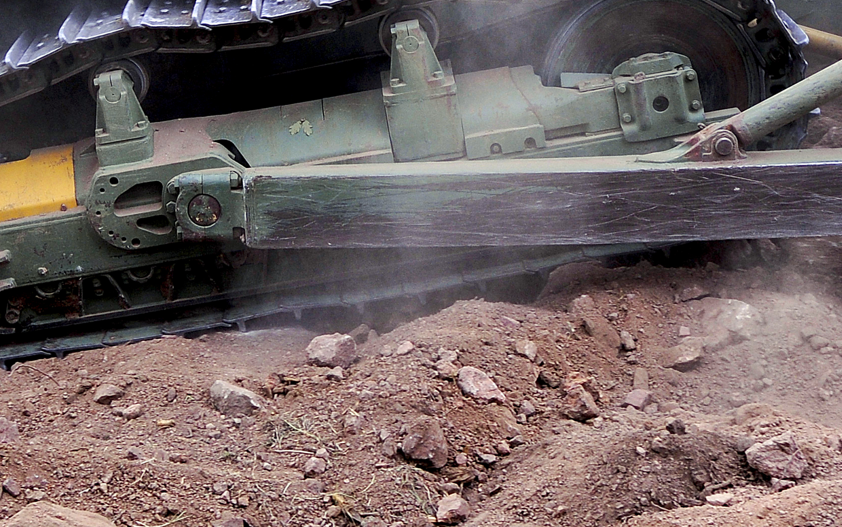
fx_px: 2019
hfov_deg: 23.5
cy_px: -134
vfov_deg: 14.3
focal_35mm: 88
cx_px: 303
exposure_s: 1/125
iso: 400
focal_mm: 34
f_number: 9
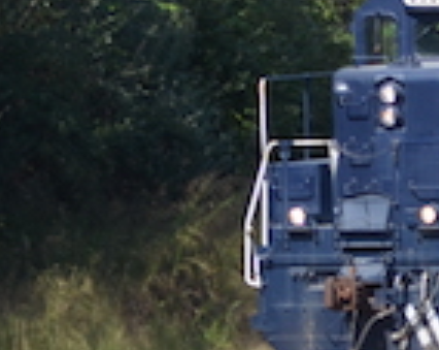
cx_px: 1036
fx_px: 12564
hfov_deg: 2.0
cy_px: 40
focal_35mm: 969
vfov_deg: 1.6
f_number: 4.8
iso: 100
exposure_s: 1/400
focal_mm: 122
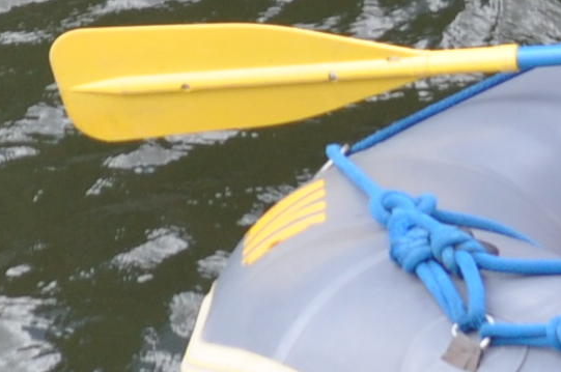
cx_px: 1418
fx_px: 15918
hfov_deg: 2.0
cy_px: -200
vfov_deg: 1.3
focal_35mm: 1023
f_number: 6.3
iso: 200
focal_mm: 86
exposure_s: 1/160
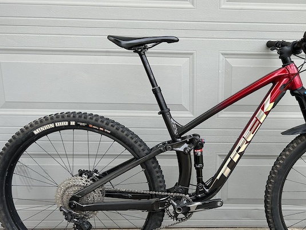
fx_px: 345
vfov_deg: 36.6
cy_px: 145
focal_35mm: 39
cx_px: 211
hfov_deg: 46.9
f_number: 1.5
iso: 50
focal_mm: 5.7
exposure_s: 1/353
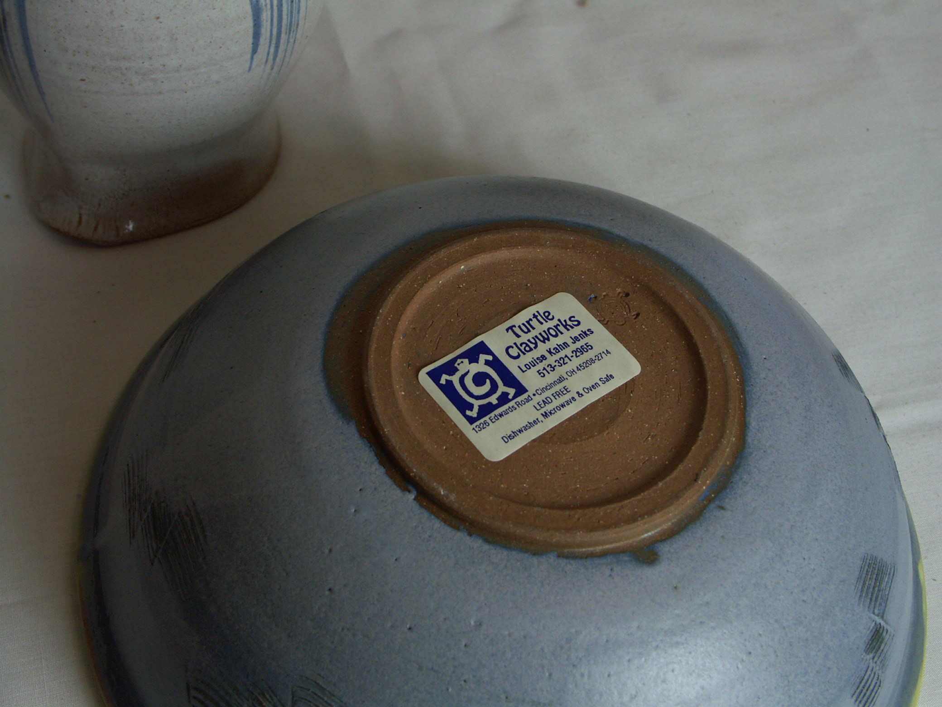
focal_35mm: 50
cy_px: 354
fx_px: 1361
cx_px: 471
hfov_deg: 38.2
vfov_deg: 29.1
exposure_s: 1/40
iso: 100
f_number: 4
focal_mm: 12.95
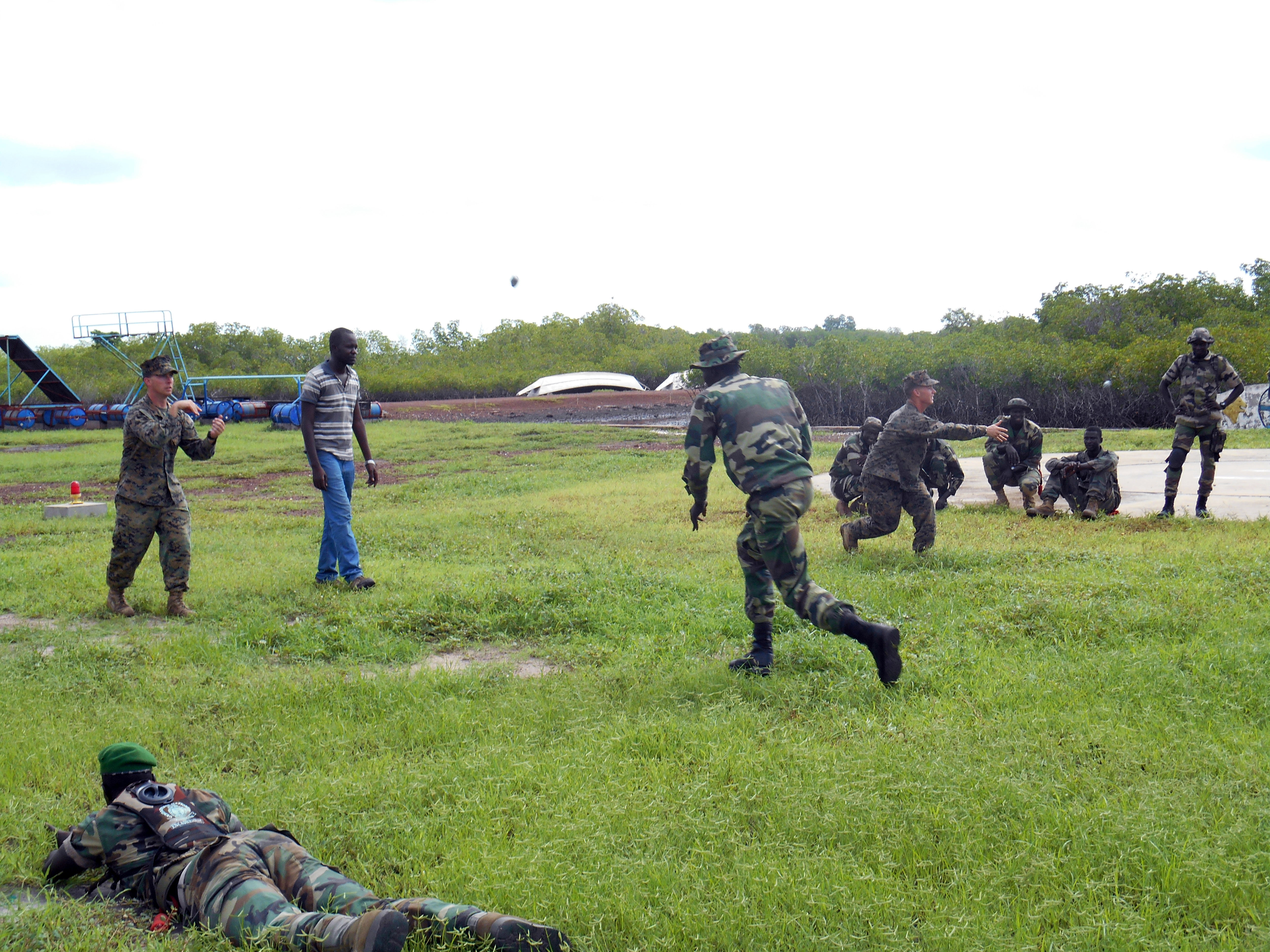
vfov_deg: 27.5
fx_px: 1944
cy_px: 476
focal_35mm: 53
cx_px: 635
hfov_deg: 36.2
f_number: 4.2
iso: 80
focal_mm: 9.5
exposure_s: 1/250
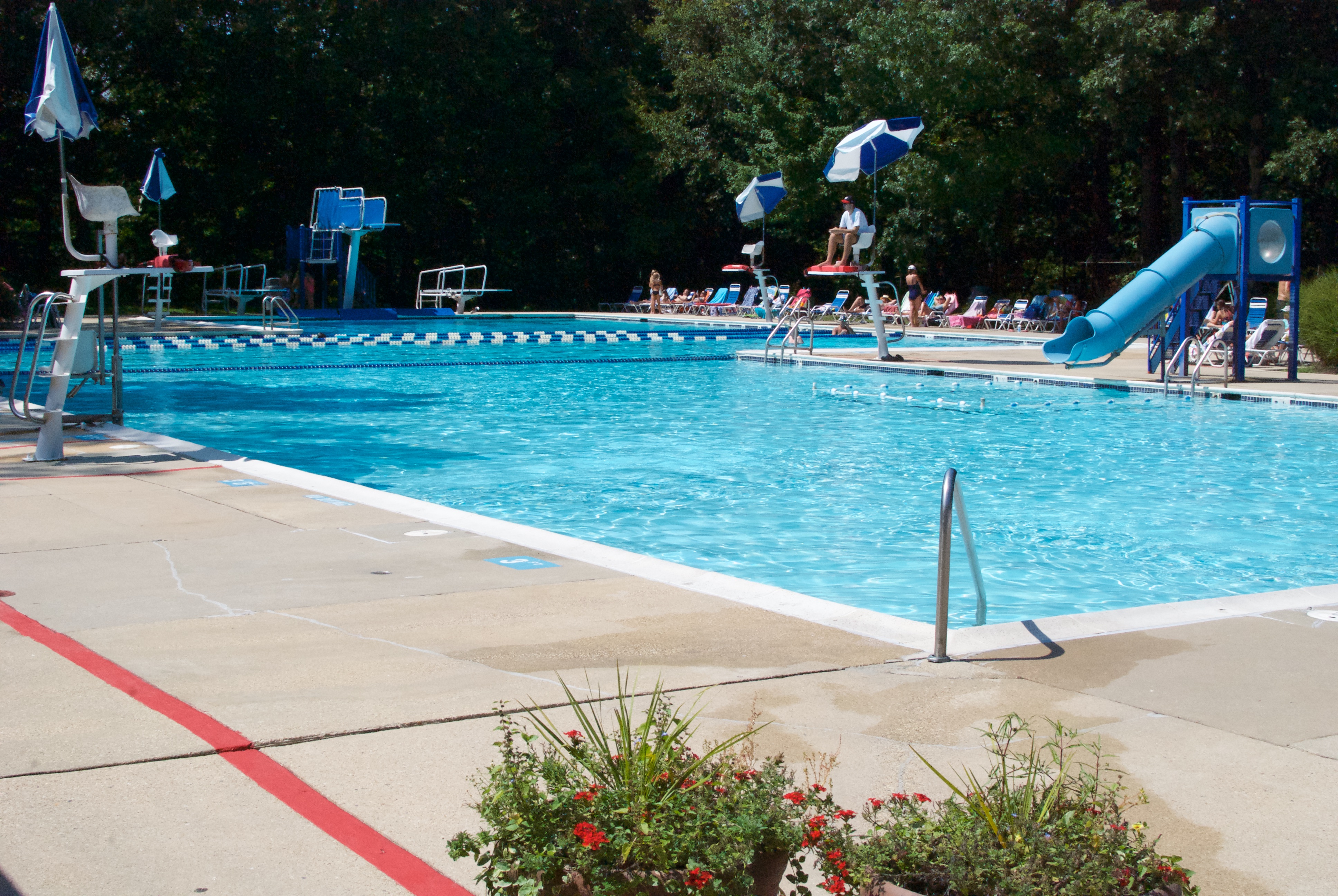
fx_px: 1954
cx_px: 669
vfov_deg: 25.8
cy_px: 448
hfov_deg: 37.8
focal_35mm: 52
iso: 1600
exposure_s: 1/1000
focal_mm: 35
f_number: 16
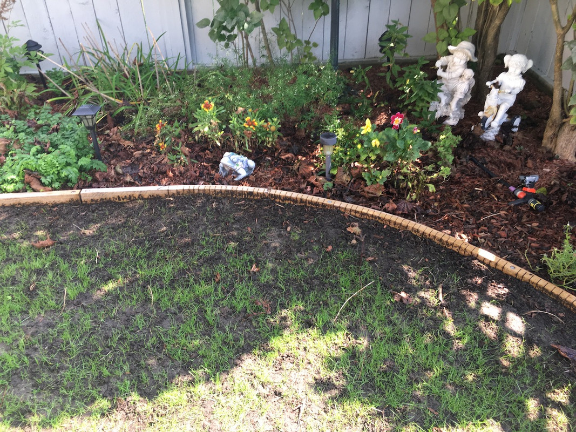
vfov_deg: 48.2
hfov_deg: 61.7
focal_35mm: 29
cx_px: 288
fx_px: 482
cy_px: 216
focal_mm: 4.15
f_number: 2.2
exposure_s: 1/120
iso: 40
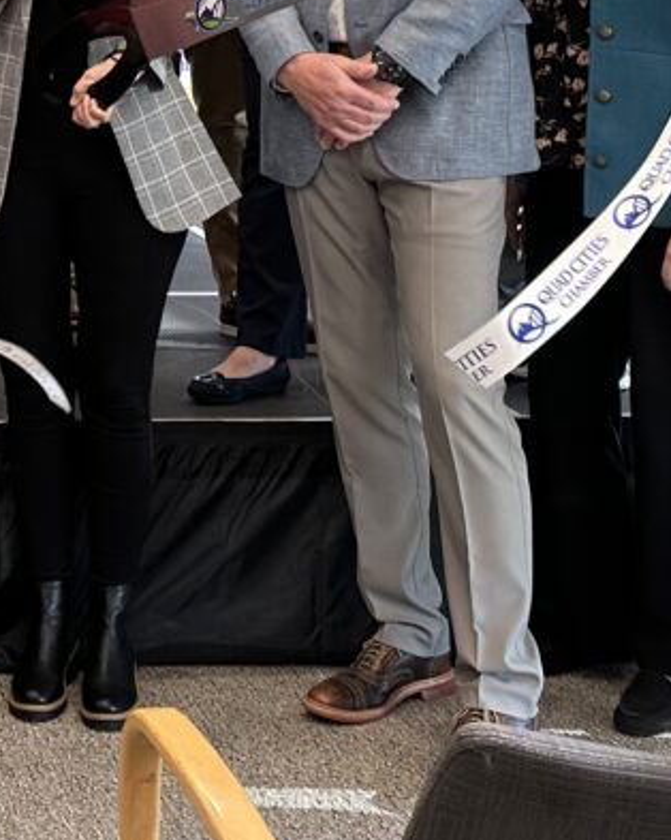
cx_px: -96
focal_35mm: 83
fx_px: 2062
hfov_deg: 17.7
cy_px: -252
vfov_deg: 20.9
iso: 125
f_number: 1.78
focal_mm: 6.86
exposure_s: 1/120
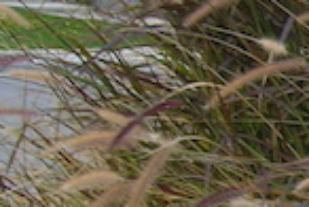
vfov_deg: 6.3
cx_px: 802
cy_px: 264
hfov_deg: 8.5
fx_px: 1858
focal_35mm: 216
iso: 50
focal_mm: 6.4
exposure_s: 1/30
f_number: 3
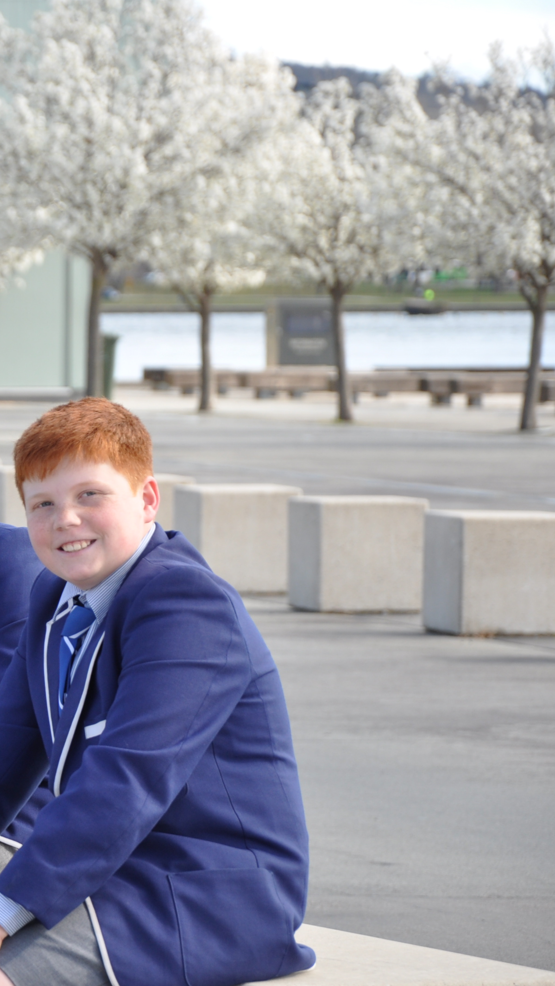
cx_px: -127
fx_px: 6509
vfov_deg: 8.7
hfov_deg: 4.9
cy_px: 494
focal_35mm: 249
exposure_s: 1/200
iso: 200
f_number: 6.3
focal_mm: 105
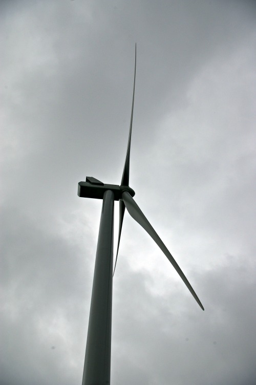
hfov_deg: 47.8
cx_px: 128
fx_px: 289
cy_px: 192
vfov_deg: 67.4
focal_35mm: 27
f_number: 11
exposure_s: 1/400
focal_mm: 18
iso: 200
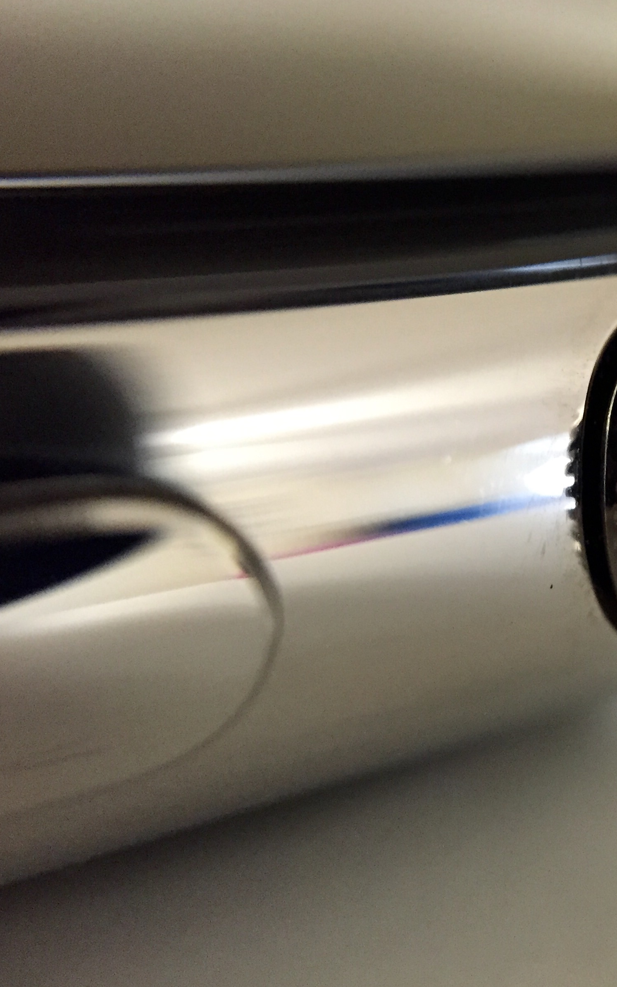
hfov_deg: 28.7
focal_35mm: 42
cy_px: 498
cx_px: 614
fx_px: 1130
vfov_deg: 47.2
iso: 320
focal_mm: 4.15
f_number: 2.2
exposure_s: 1/15
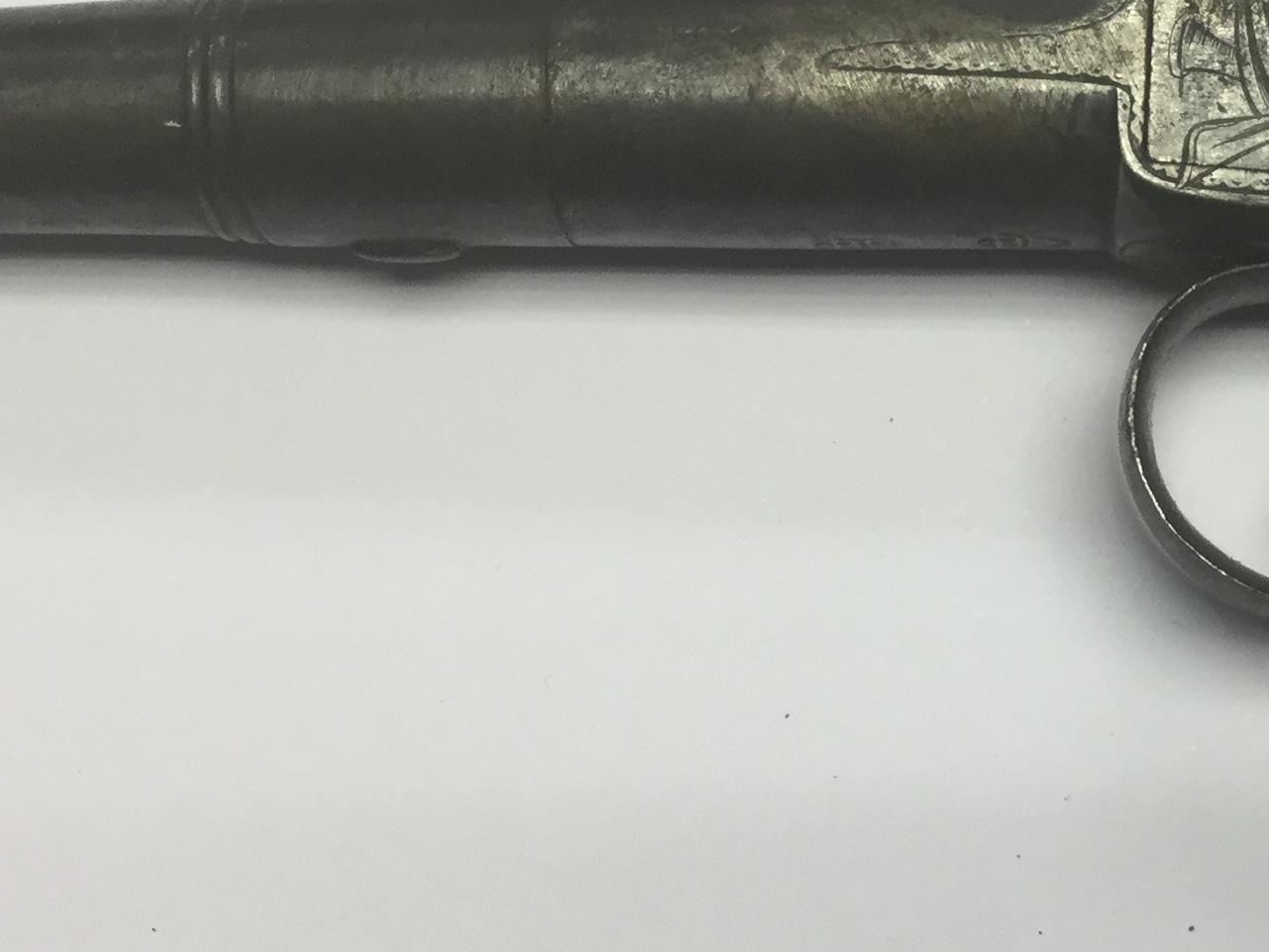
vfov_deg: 18.6
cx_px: 1109
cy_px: 302
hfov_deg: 24.1
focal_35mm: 79
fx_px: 2896
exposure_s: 1/33
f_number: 2.4
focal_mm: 3.3
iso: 25
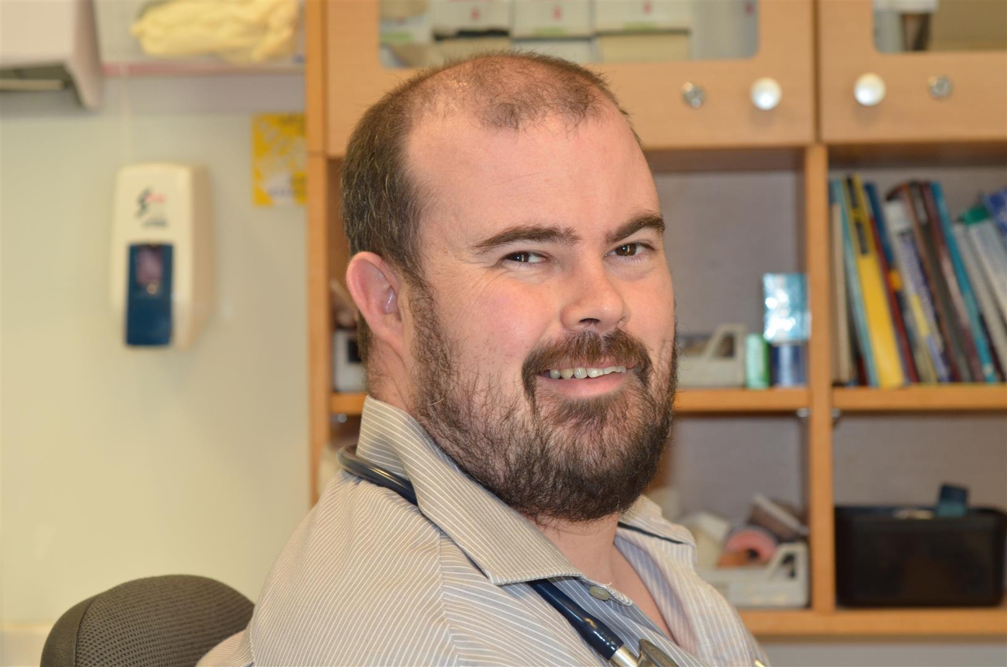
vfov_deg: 18.1
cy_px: 334
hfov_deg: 27.0
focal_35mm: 75
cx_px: 504
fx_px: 2094
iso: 640
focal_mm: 50
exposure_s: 1/60
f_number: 4.5
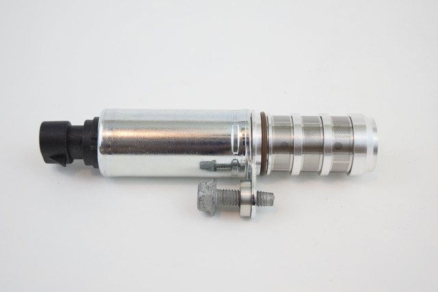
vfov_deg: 22.6
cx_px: 219
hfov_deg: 33.4
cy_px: 146
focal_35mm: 60
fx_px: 730
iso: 720
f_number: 4.8
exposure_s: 1/60
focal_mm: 40
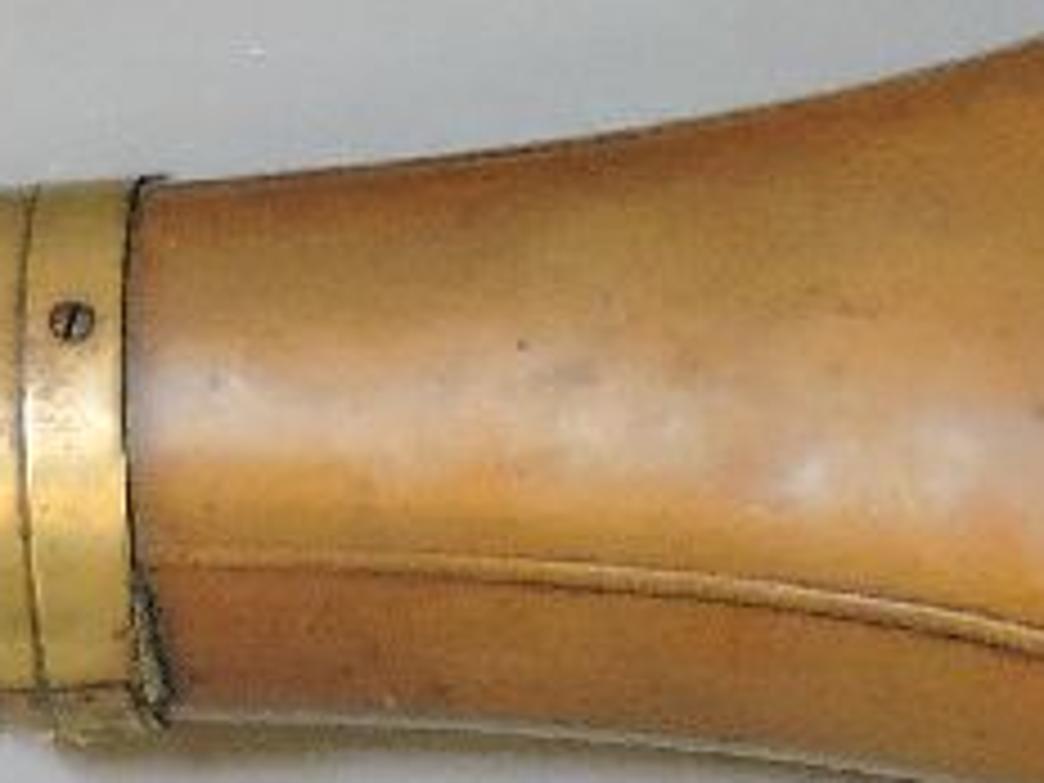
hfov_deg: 8.6
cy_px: -382
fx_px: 6937
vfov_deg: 6.4
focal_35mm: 230
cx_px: 637
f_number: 3.3
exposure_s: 1/25
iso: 800
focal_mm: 7.1
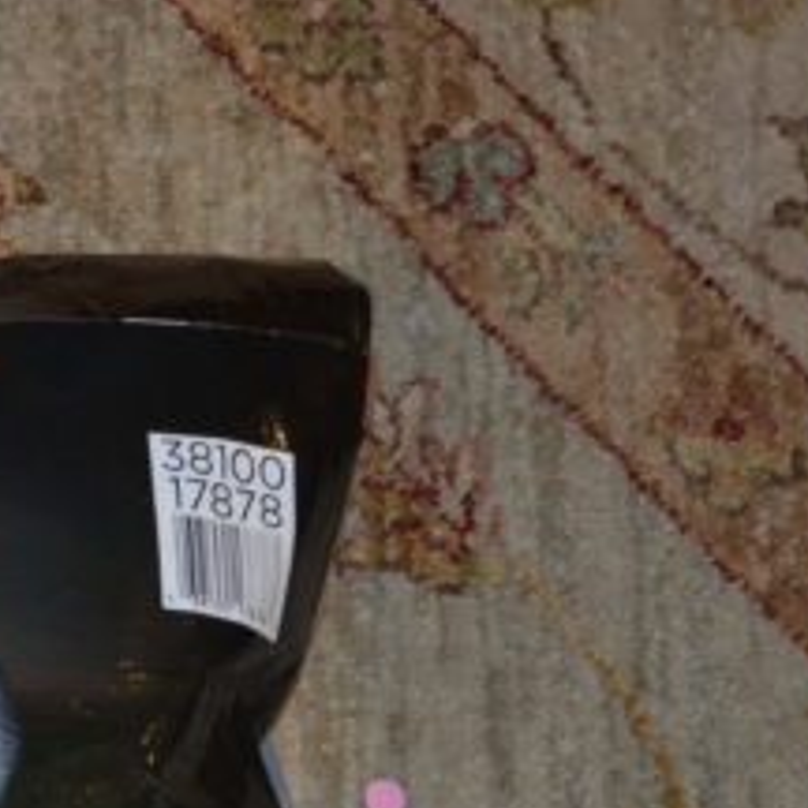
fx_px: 5097
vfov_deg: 9.0
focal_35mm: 193
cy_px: 905
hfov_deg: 8.4
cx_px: -1051
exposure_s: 1/60
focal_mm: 32
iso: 500
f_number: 4.2
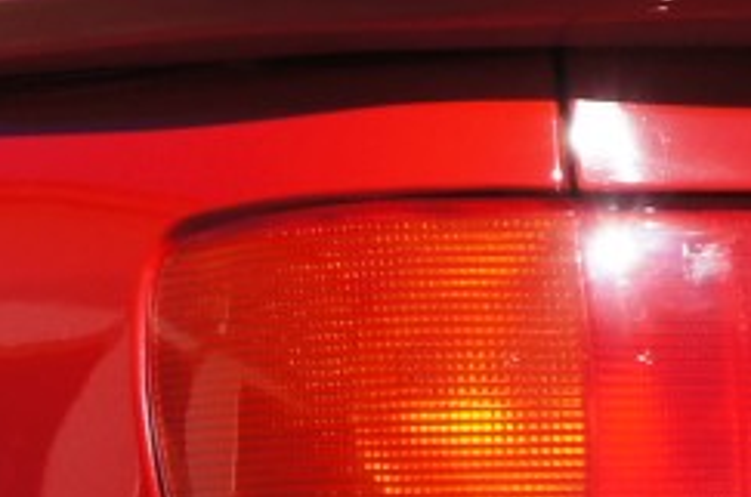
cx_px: 337
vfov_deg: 1.0
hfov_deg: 1.5
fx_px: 29564
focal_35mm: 1420
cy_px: 556
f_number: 9
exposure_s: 1/250
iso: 100
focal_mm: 120
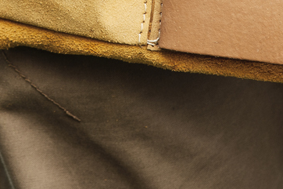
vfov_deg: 2.7
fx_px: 3913
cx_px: -111
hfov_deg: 4.1
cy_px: -215
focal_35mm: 498
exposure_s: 1/100
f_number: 3.5
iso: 100
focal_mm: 85
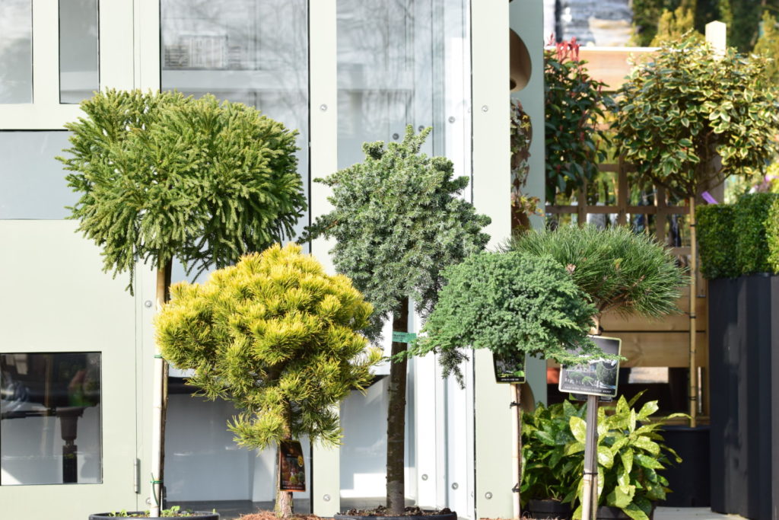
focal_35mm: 135
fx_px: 2921
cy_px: 260
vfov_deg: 10.2
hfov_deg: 15.2
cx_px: 390
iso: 400
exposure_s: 1/400
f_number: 11
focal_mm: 90
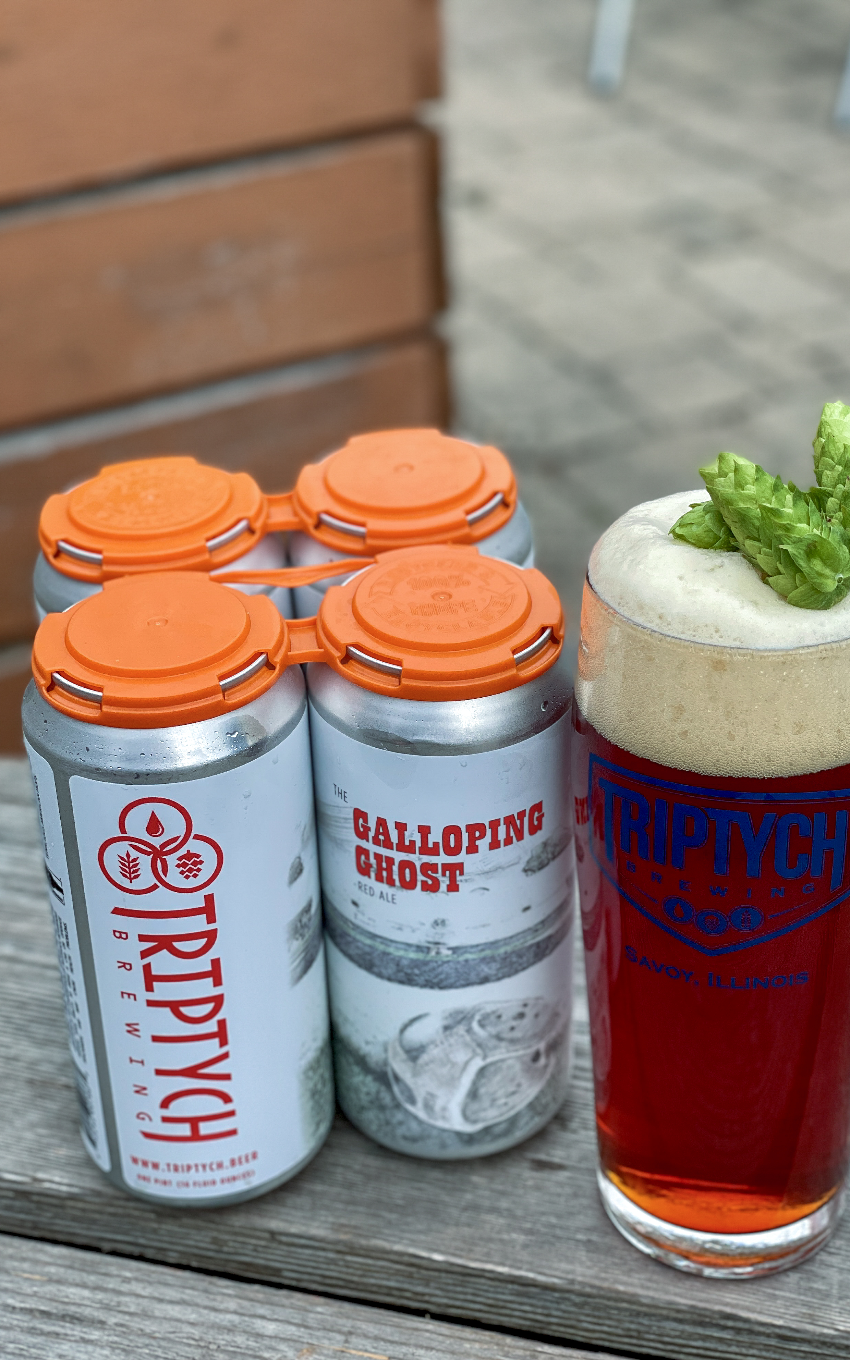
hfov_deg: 23.1
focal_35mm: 56
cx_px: 508
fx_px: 2076
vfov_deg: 36.3
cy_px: 680
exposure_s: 1/900
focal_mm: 6
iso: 32
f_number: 2
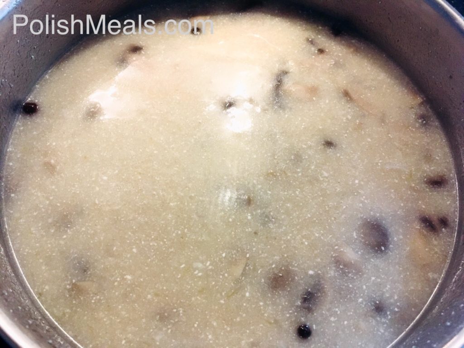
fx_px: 389
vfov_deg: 48.2
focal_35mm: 29
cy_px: 174
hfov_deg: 61.7
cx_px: 232
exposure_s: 1/33
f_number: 2.2
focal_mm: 4.15
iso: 250
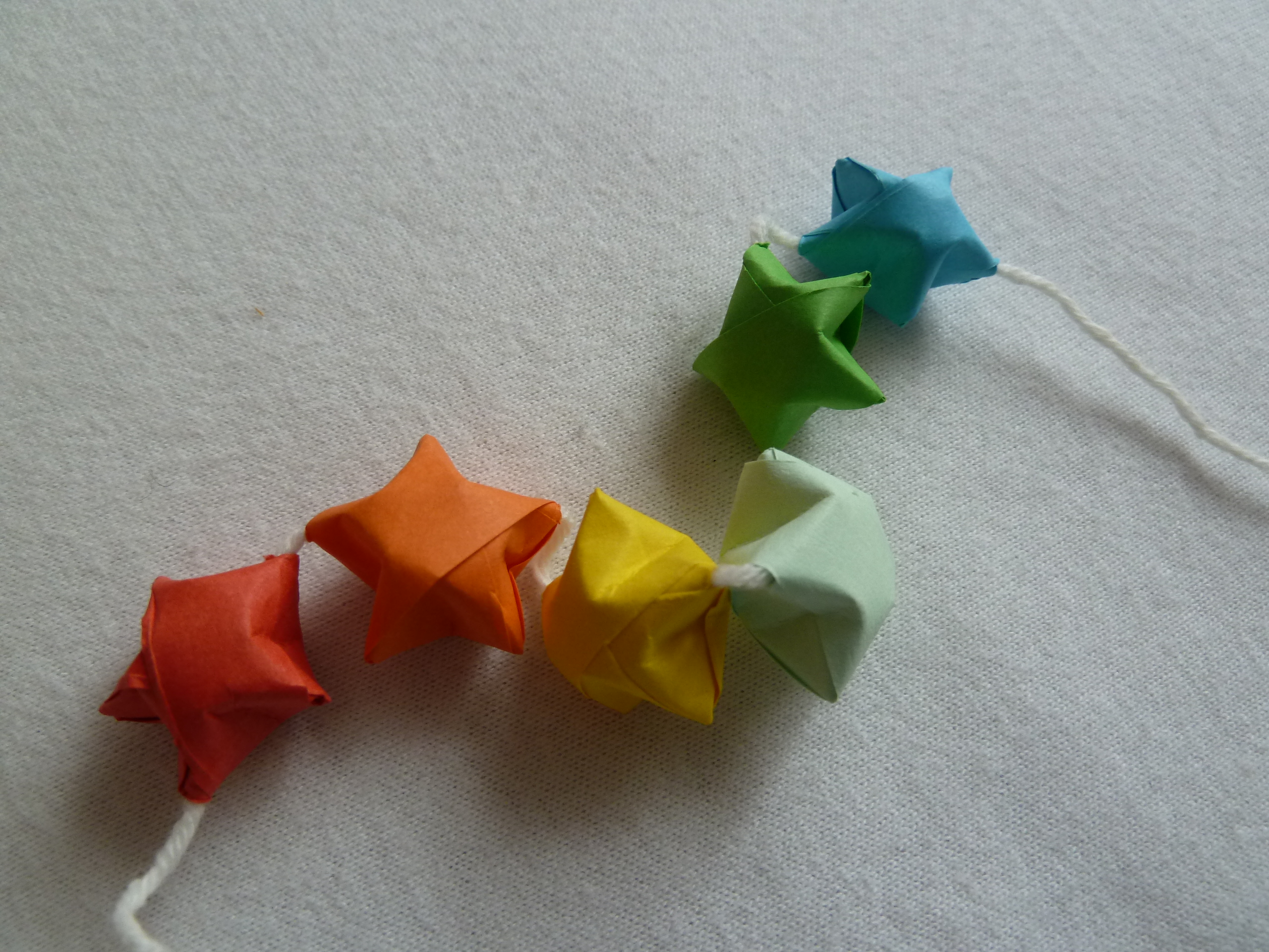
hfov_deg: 69.4
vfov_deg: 54.9
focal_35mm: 25
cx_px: 634
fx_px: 916
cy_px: 476
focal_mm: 4.1
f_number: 3.3
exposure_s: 1/30
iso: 200
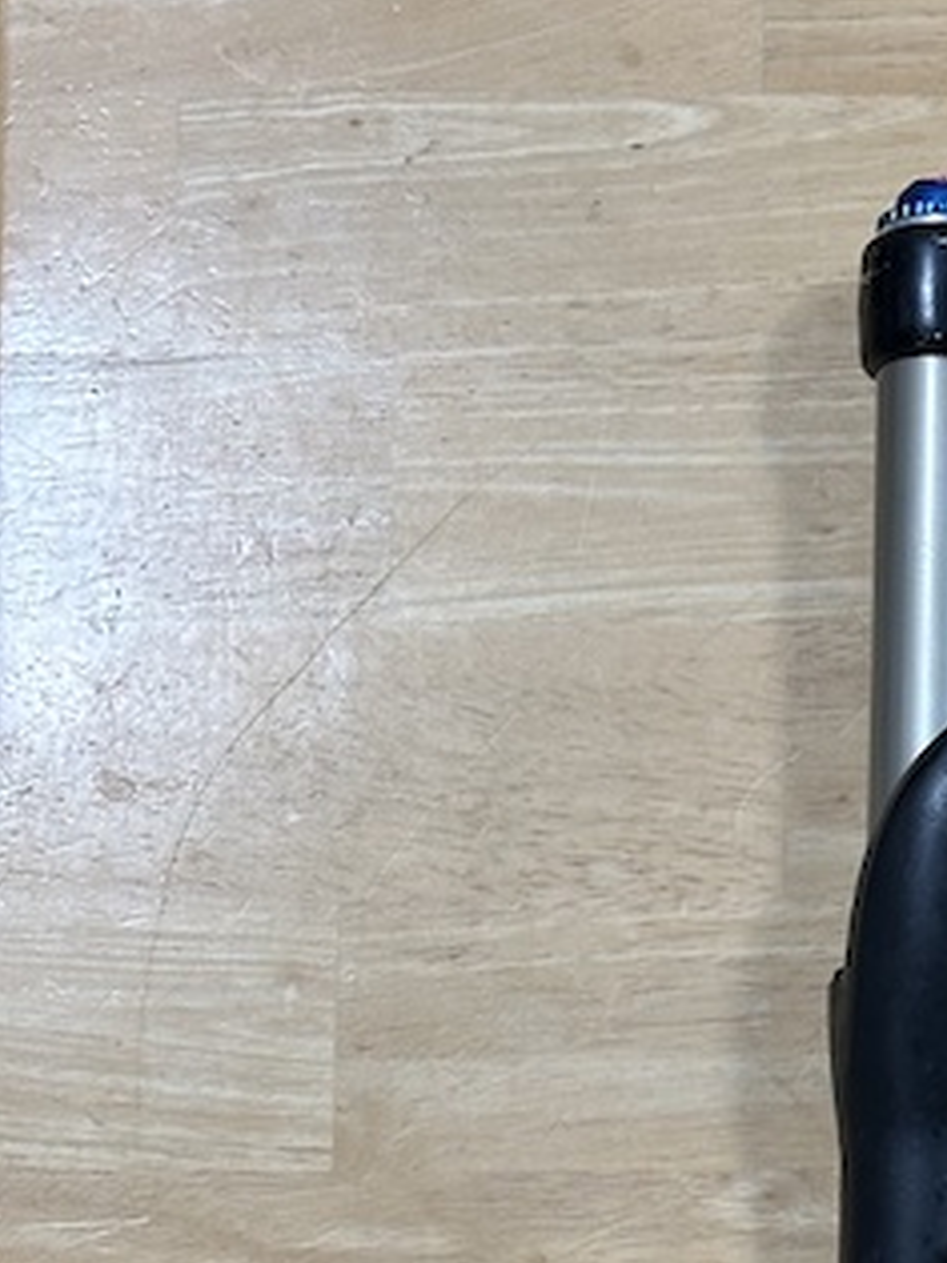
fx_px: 4453
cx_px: 1200
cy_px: 1014
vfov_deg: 16.0
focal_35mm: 122
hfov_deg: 11.8
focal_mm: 6.86
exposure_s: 1/60
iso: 100
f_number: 1.78
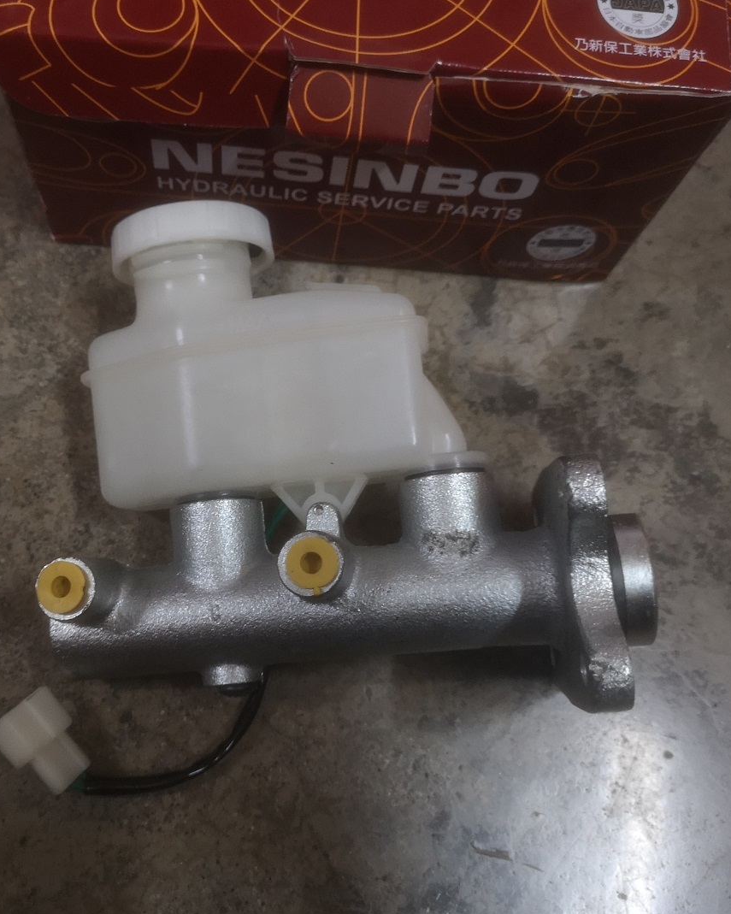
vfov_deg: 50.3
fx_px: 974
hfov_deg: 40.9
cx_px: 273
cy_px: 454
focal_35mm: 36
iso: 400
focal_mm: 3.95
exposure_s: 1/24
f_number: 1.8
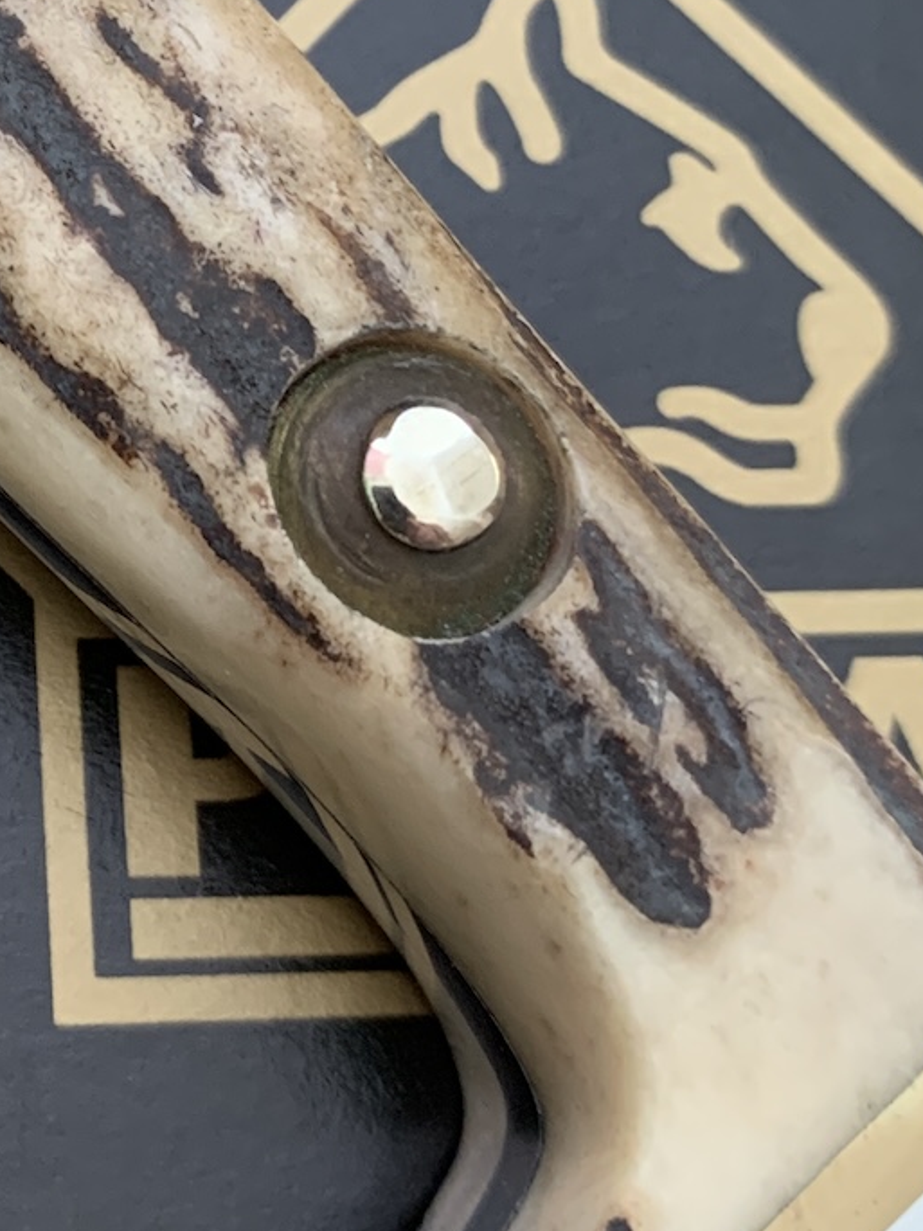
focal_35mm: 76
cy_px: 164
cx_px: -185
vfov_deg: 25.0
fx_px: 2702
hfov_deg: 18.4
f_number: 1.8
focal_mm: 4.25
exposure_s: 1/60
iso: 320
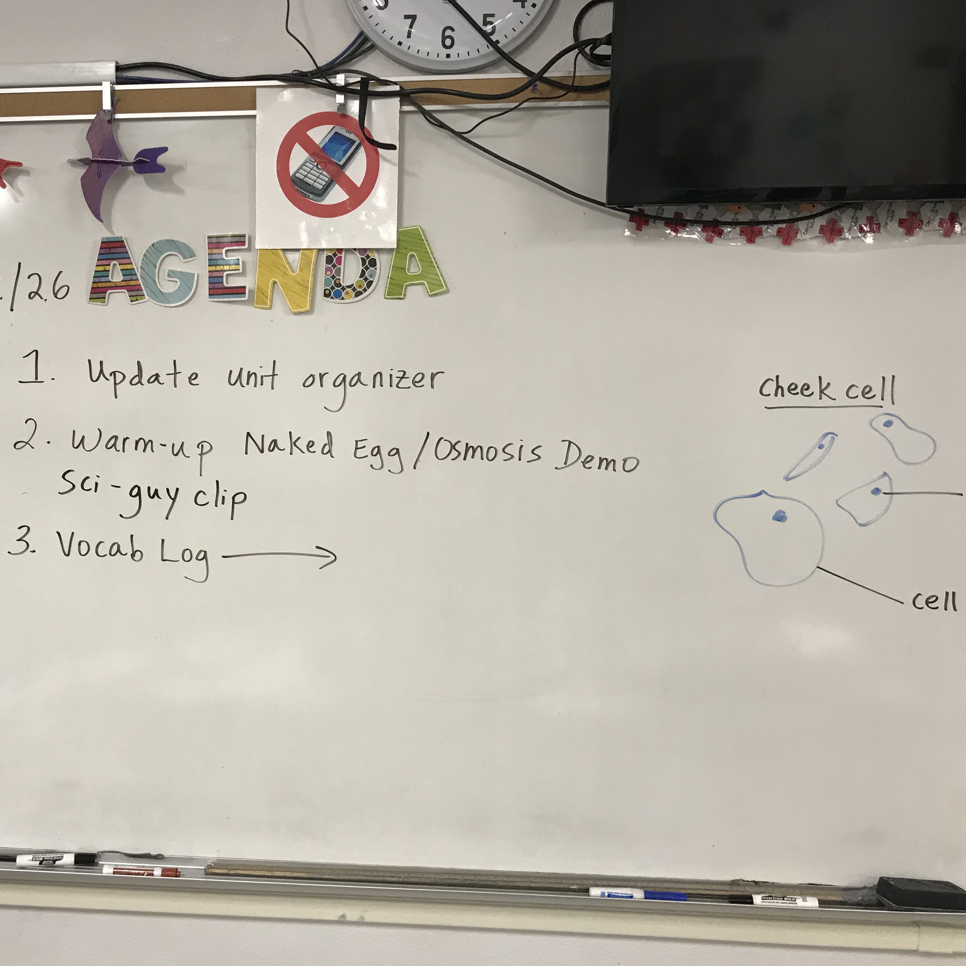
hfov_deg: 47.6
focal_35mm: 34
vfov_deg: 48.5
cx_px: 313
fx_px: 1073
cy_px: 487
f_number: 1.8
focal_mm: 3.99
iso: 40
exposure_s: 1/24
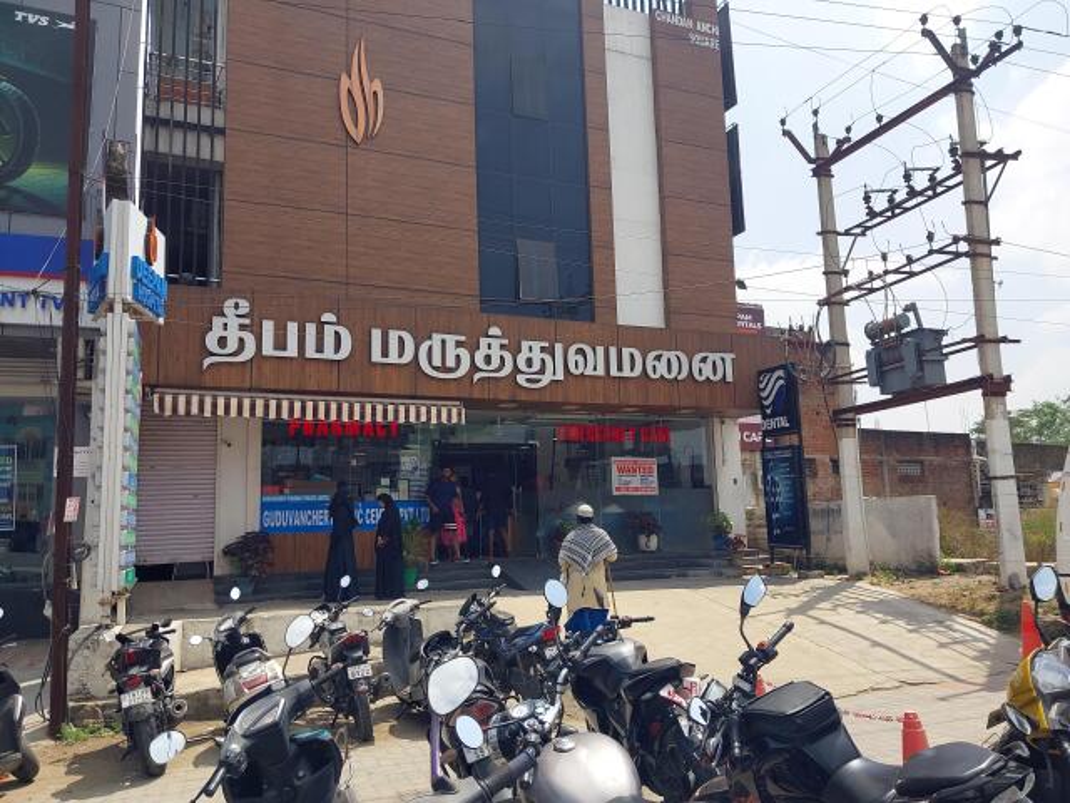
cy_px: 402
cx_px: 535
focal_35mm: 30
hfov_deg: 60.0
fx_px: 927
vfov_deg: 46.8
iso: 20
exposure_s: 1/779
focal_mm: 4.6
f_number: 1.8
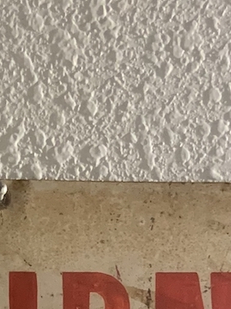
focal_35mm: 138
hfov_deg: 10.7
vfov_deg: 12.8
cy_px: 589
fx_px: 1229
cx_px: 23
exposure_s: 1/40
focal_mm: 4.25
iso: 250
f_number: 1.8
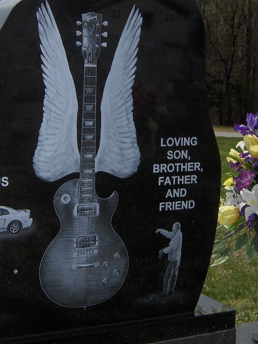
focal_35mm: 74
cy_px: 136
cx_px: 110
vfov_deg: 26.3
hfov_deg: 19.9
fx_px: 735
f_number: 4.9
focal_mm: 7.5
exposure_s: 1/2083
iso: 100
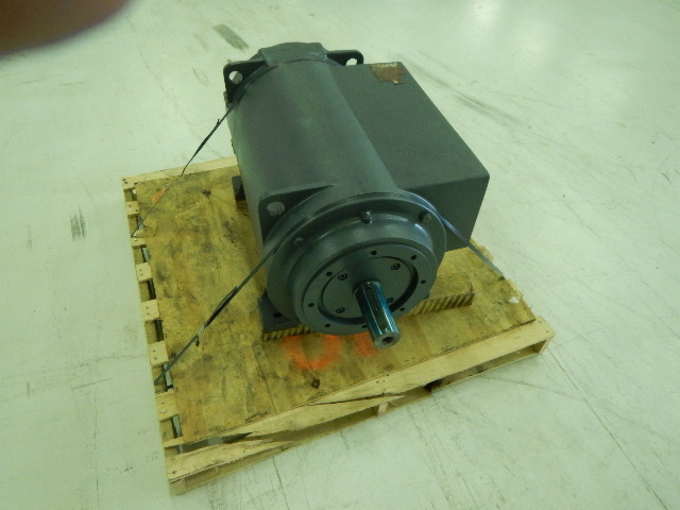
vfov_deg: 56.8
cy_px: 255
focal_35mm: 24
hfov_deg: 71.6
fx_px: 471
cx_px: 340
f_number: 2.8
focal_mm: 4.3
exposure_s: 1/25
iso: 400
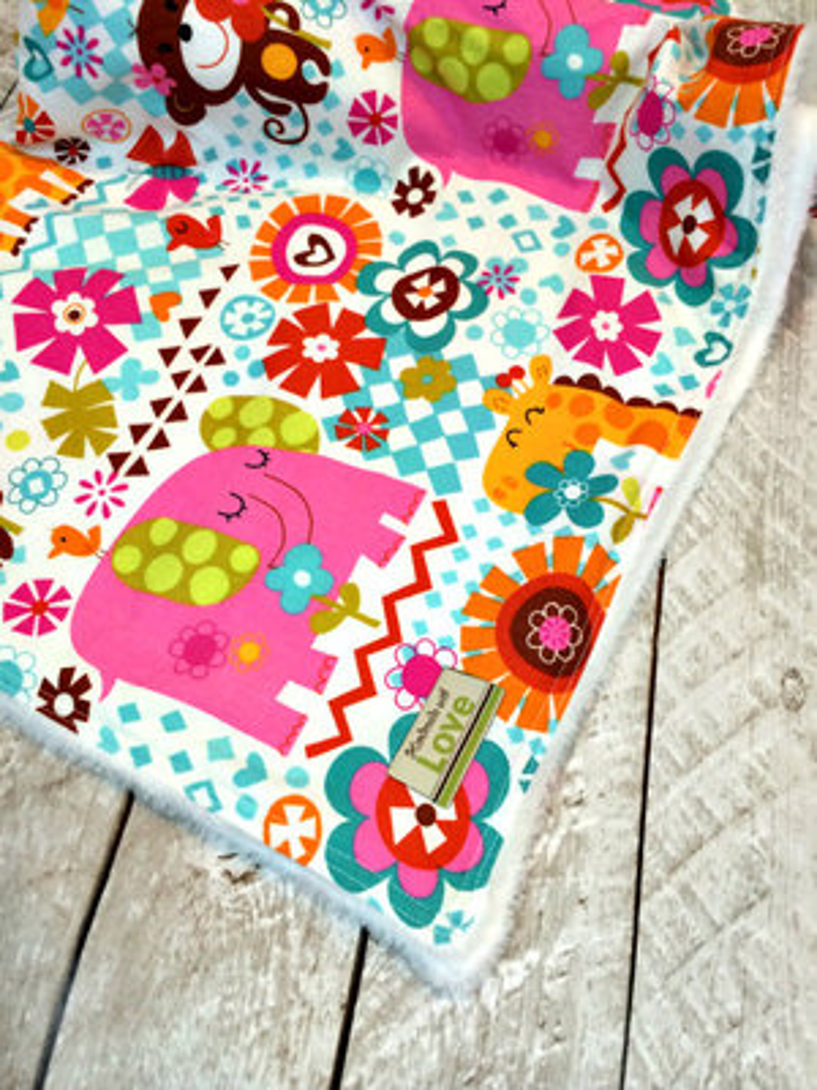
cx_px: 408
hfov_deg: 46.8
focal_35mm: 30
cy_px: 545
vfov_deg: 60.0
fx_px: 944
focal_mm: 4.12
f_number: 2.2
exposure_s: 1/30
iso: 80
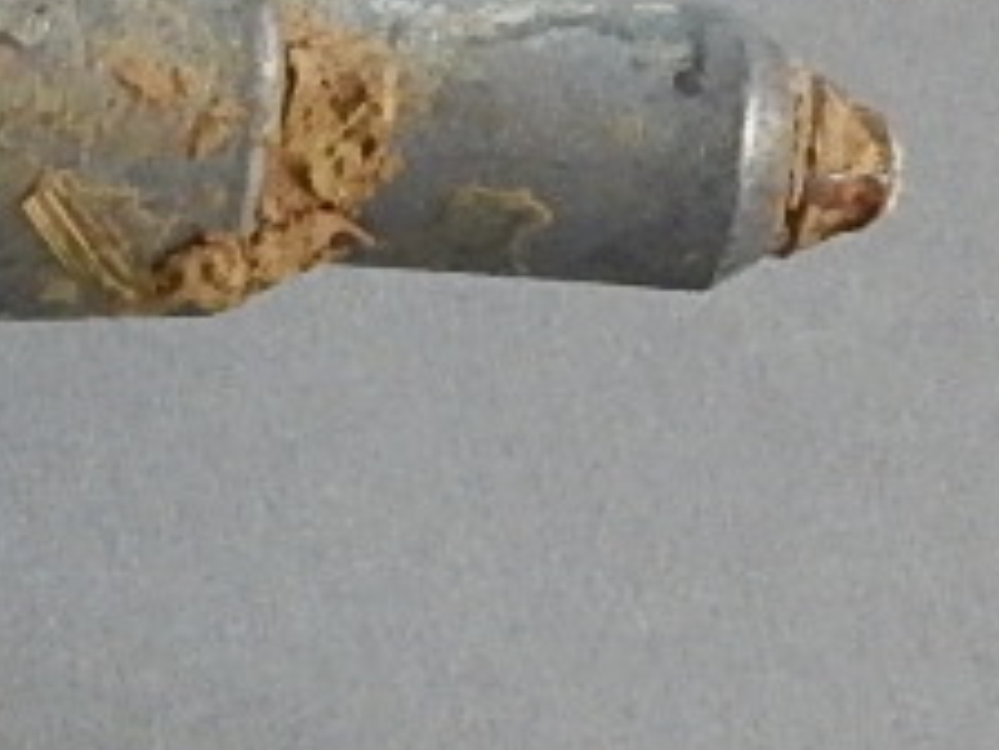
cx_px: -896
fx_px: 7013
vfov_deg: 6.1
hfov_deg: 7.8
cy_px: 576
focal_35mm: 243
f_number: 3.3
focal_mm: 6.1
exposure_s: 1/80
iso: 400
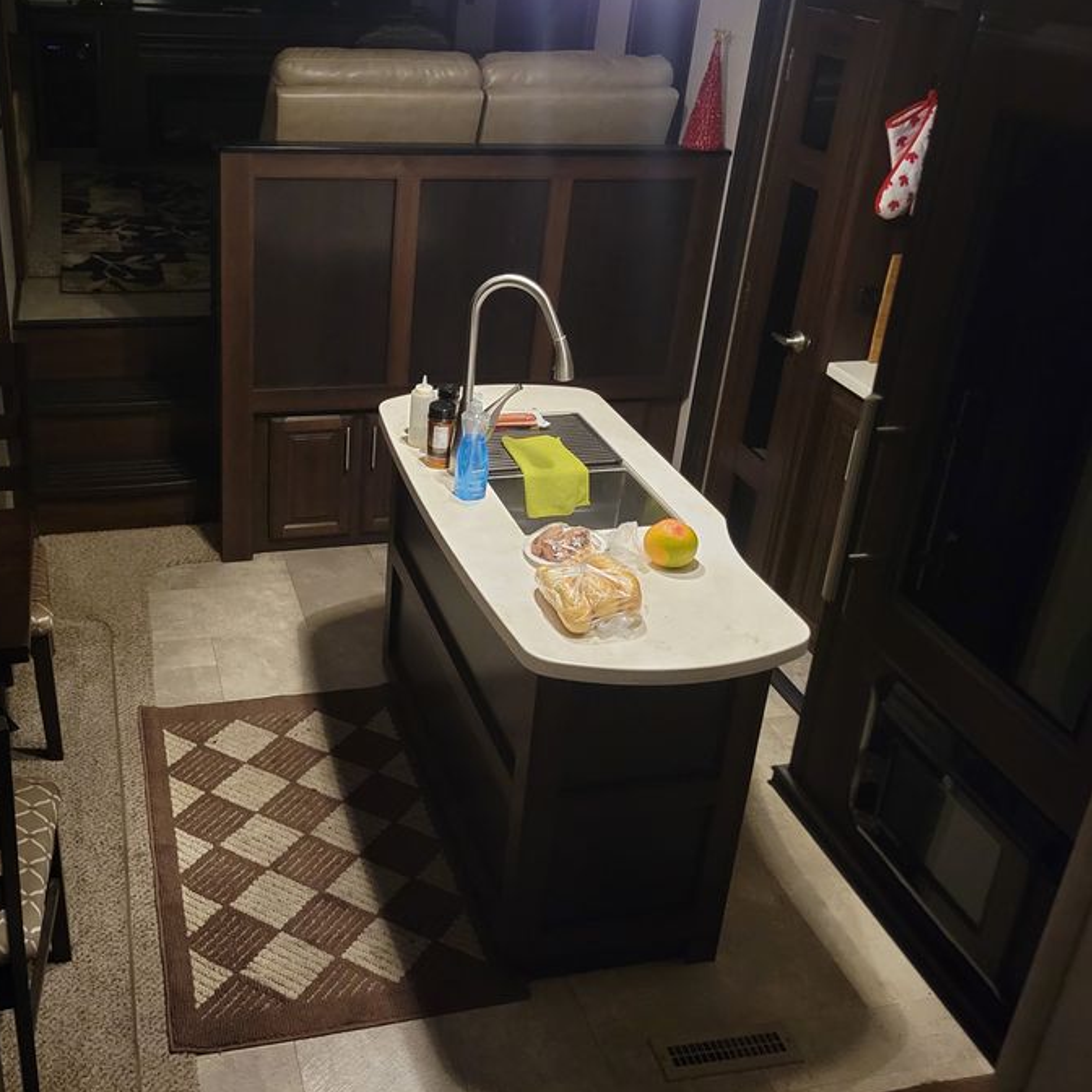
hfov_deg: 46.7
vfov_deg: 47.1
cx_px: 392
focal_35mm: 35
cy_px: 473
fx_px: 1249
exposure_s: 1/24
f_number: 1.8
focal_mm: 5.4
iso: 800
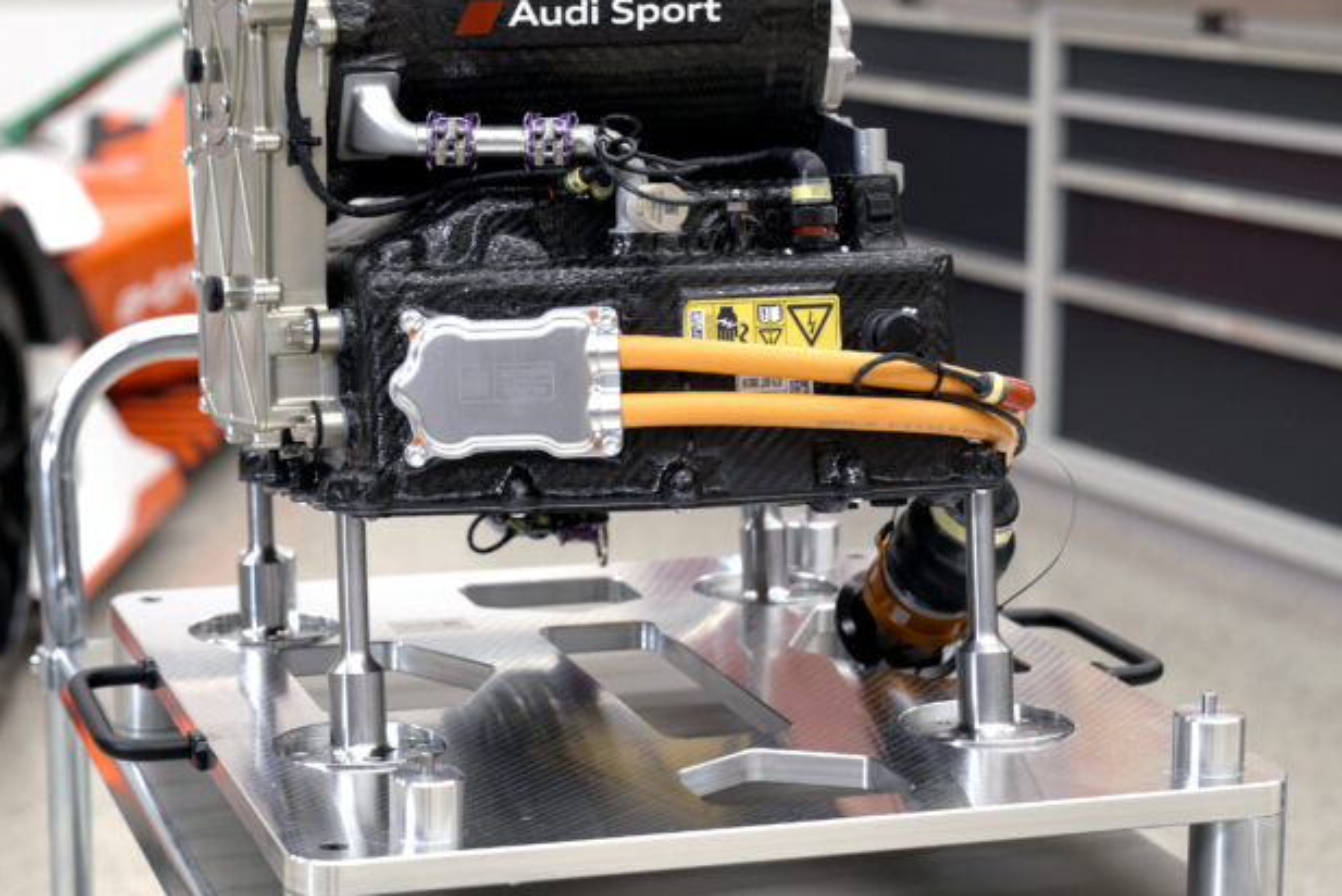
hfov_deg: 24.3
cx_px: 409
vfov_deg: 16.4
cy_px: 320
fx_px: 3095
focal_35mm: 83
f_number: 4.5
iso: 640
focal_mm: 50
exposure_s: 1/40
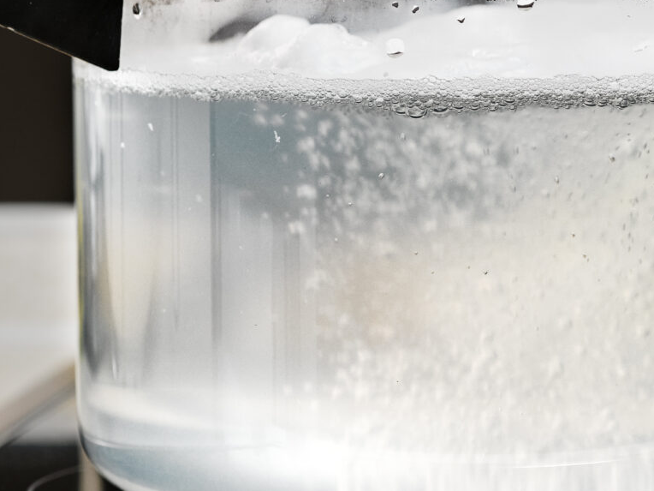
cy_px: 168
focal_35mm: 348
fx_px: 6575
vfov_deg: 4.3
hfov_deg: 5.7
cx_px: 561
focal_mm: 90
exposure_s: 1/125
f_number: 4.5
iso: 400
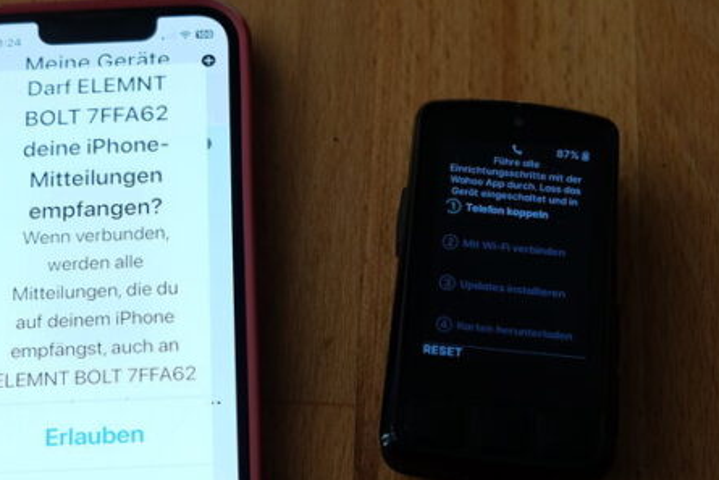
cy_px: 145
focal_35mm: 92
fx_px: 1838
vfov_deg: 14.8
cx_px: 326
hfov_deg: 22.1
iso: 400
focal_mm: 26.5
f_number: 3.2
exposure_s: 1/60
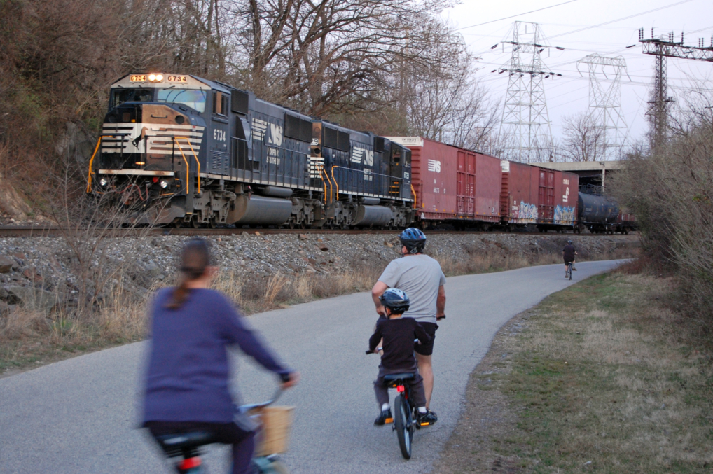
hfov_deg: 24.3
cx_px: 357
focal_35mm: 84
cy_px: 237
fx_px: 1653
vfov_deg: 16.3
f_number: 5.6
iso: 800
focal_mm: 55
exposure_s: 1/25
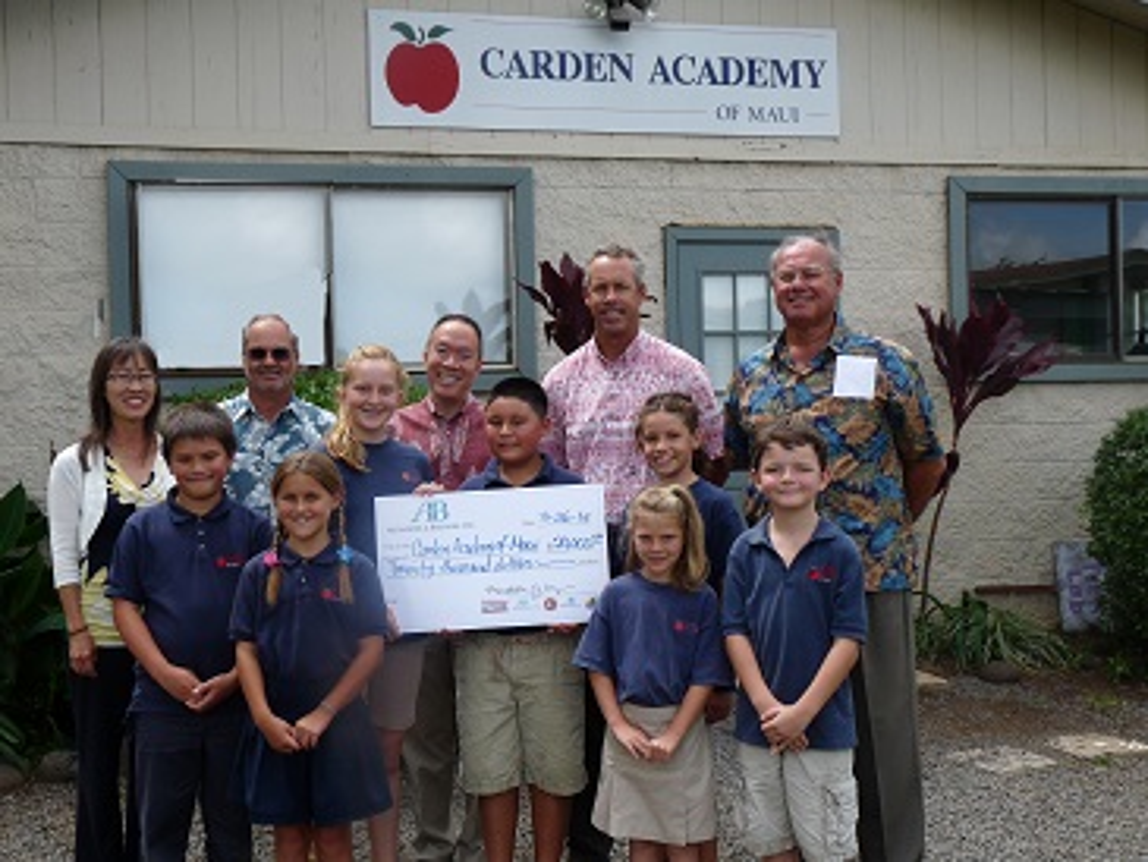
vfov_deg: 29.7
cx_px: 574
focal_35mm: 49
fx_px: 1626
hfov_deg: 38.9
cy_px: 431
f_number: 5
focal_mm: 8.7
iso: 100
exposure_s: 1/250
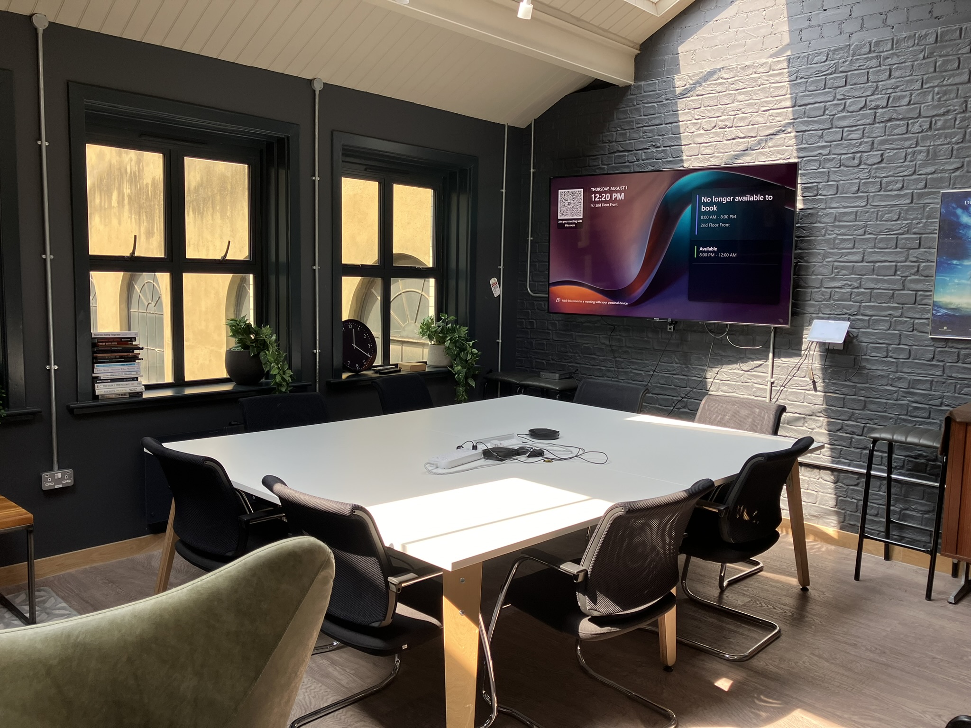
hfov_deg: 63.4
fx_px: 785
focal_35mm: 28
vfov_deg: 49.7
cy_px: 364
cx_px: 486
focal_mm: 3.99
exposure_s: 1/121
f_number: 1.8
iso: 32
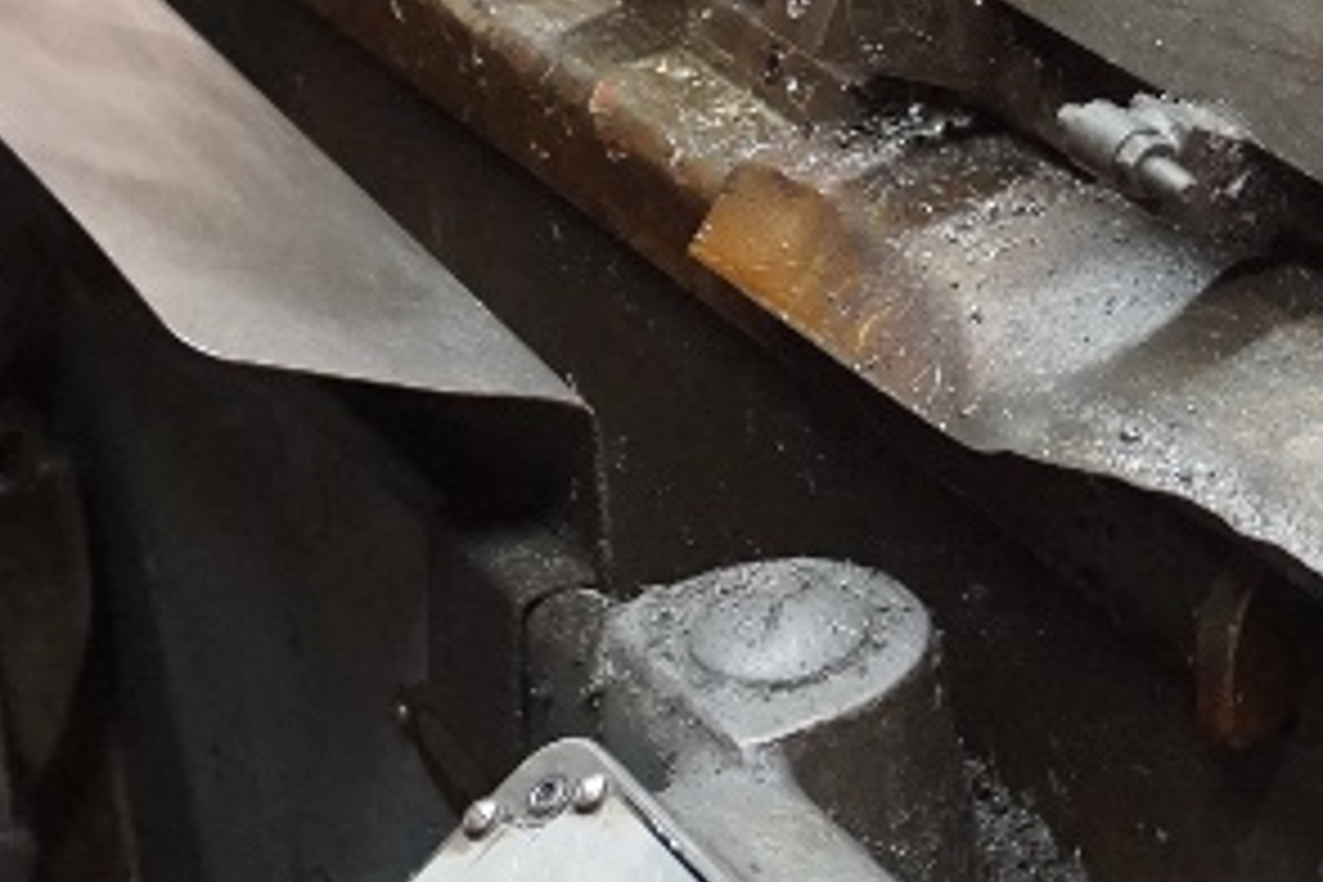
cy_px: -268
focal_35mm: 110
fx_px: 4033
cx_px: 1251
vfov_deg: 12.1
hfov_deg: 18.3
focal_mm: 21
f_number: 4
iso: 3200
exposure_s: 1/25
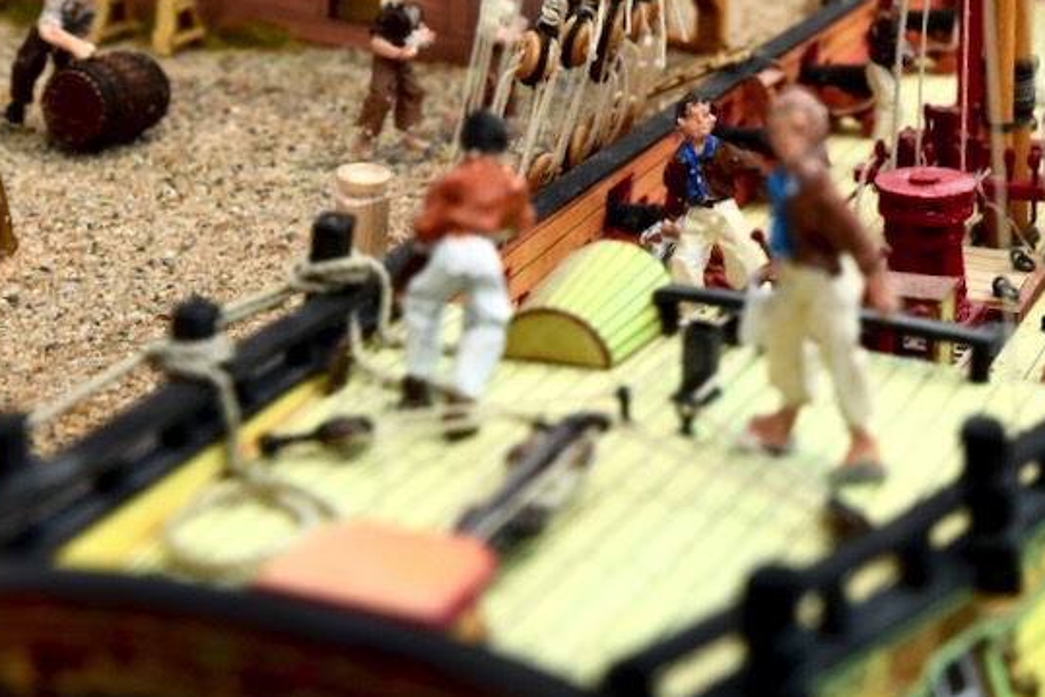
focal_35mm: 69
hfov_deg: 28.8
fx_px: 2003
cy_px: 32
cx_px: 787
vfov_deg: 19.3
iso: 800
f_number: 14
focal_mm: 29
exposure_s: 1/30
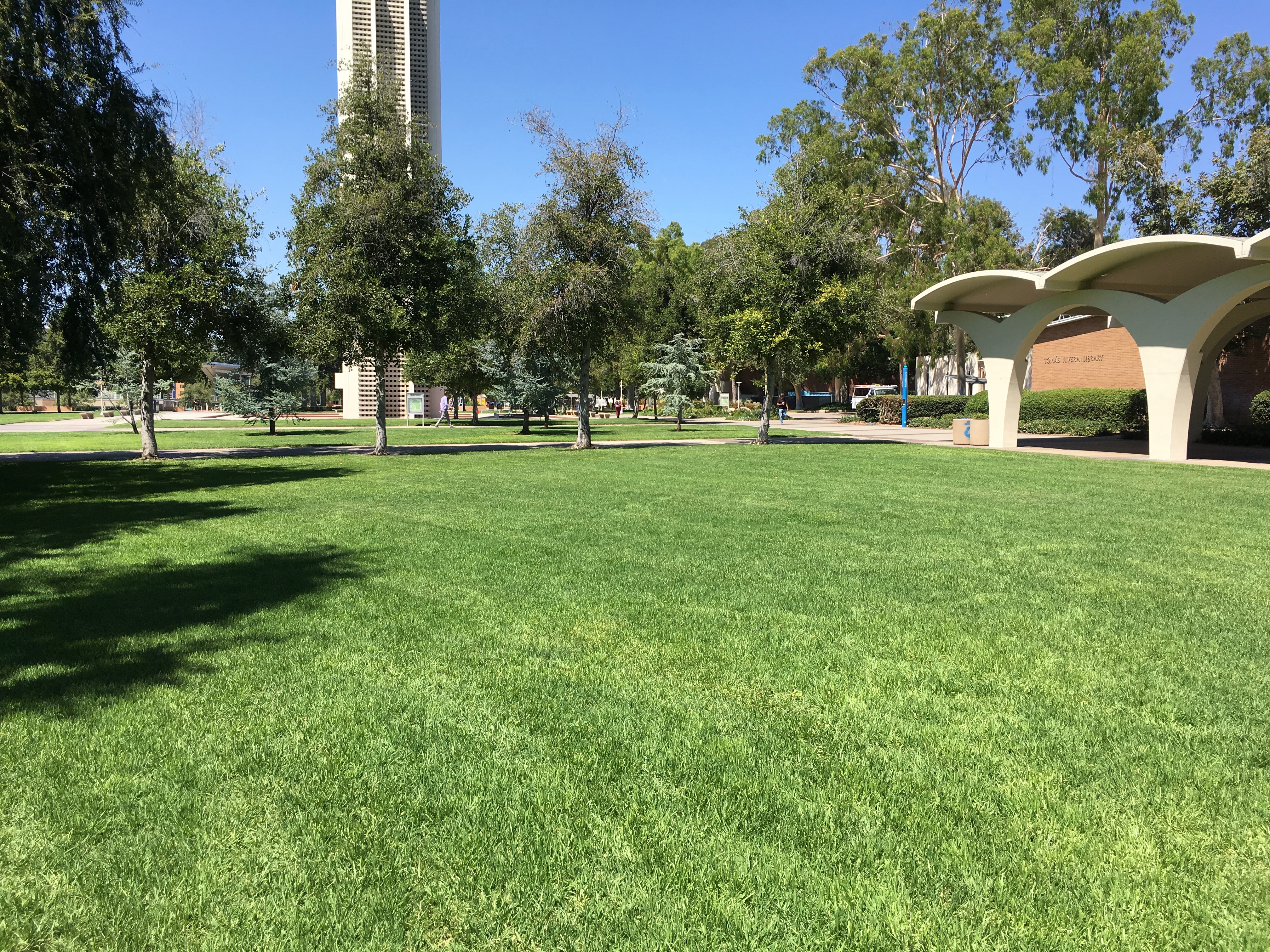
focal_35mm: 29
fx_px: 1064
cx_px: 635
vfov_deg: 48.2
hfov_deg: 61.7
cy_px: 476
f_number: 2.2
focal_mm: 4.15
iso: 25
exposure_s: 1/1166
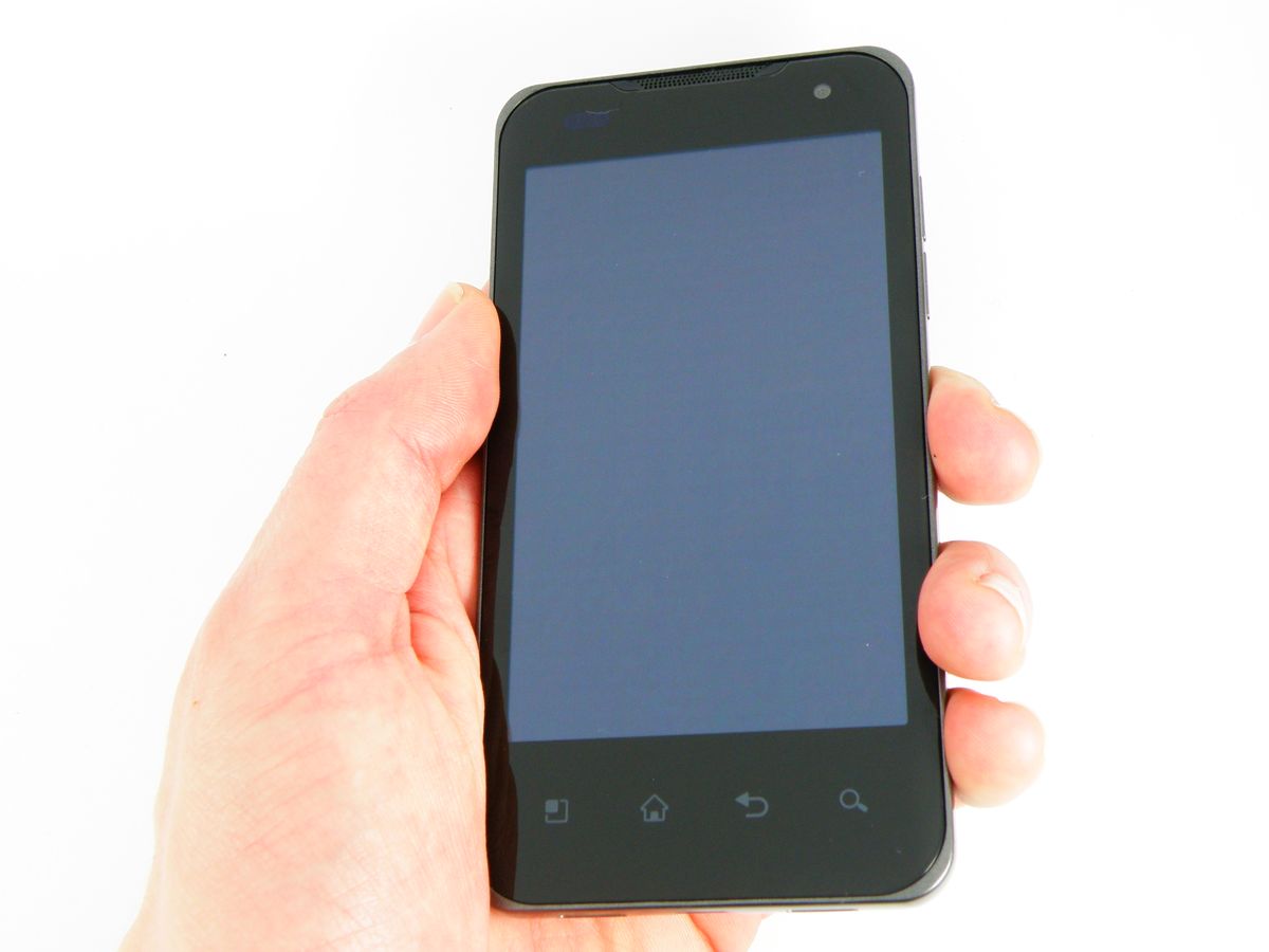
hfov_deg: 36.8
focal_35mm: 52
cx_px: 634
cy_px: 476
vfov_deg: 28.0
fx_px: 1906
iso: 100
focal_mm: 9.31
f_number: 5.6
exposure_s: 1/25
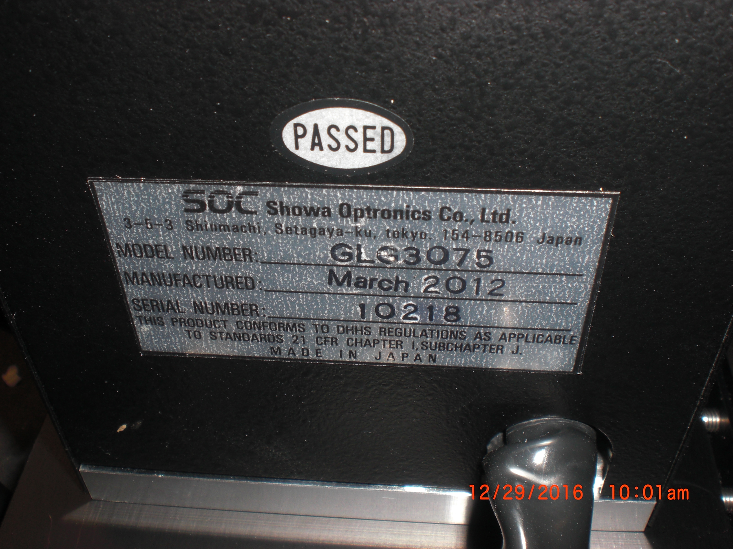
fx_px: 805
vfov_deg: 37.7
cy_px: 274
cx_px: 366
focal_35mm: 38
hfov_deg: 49.0
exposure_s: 1/60
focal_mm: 6.3
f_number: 5.6
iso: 64
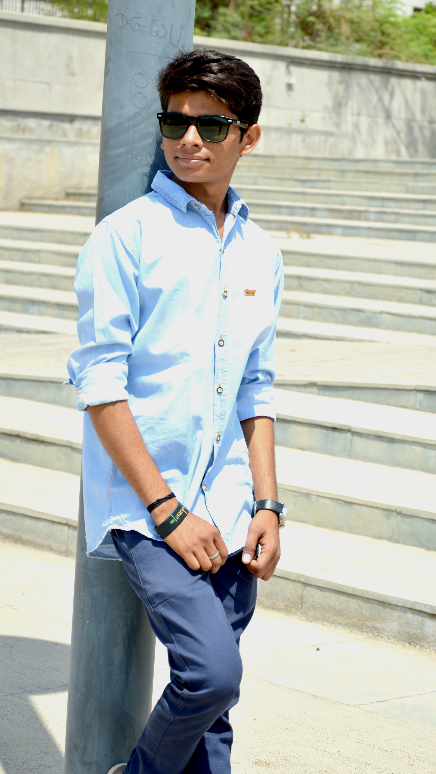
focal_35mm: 104
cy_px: 386
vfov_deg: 20.6
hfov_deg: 11.6
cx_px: 225
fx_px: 2137
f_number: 5.3
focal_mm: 66
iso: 100
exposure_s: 1/400
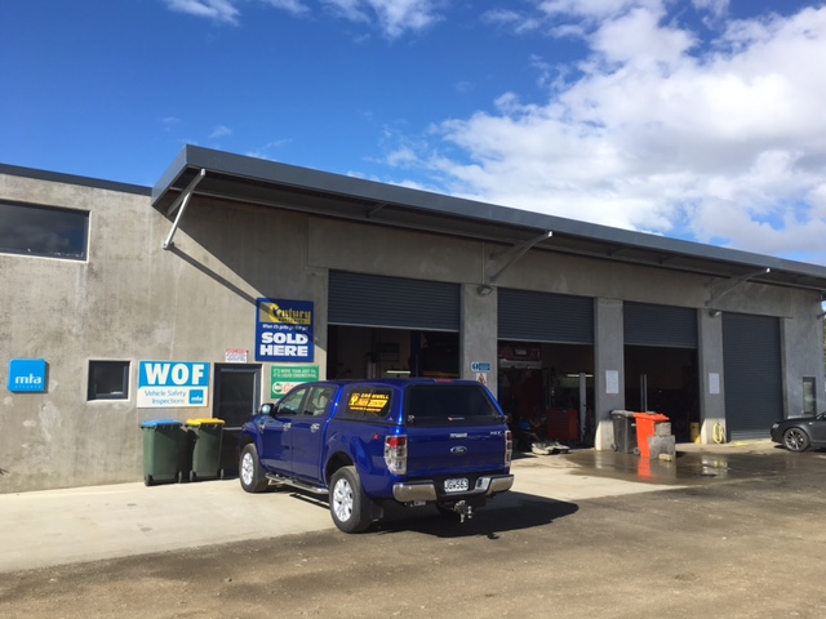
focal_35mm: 29
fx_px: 692
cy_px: 310
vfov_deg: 48.2
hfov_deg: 61.7
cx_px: 413
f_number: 2.2
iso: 25
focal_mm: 4.15
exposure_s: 1/1350
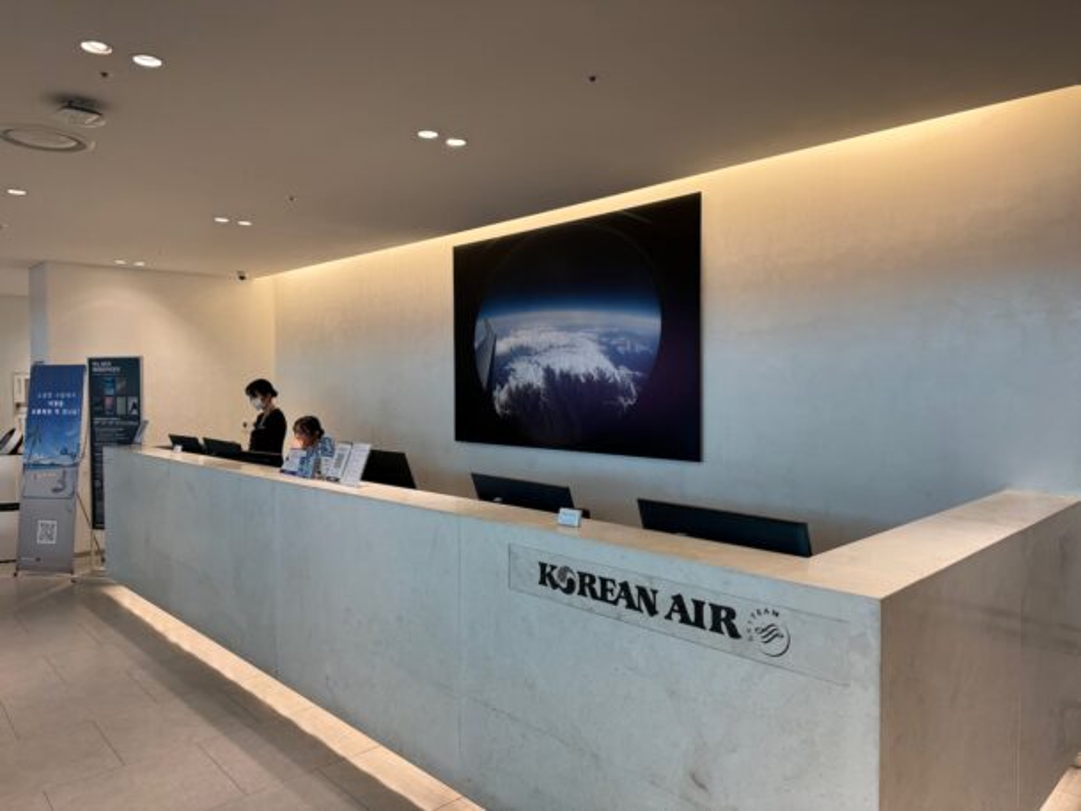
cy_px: 406
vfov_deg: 56.8
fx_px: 750
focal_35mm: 24
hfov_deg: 71.6
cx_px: 540
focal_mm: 6.76
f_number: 1.78
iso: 80
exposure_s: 1/120
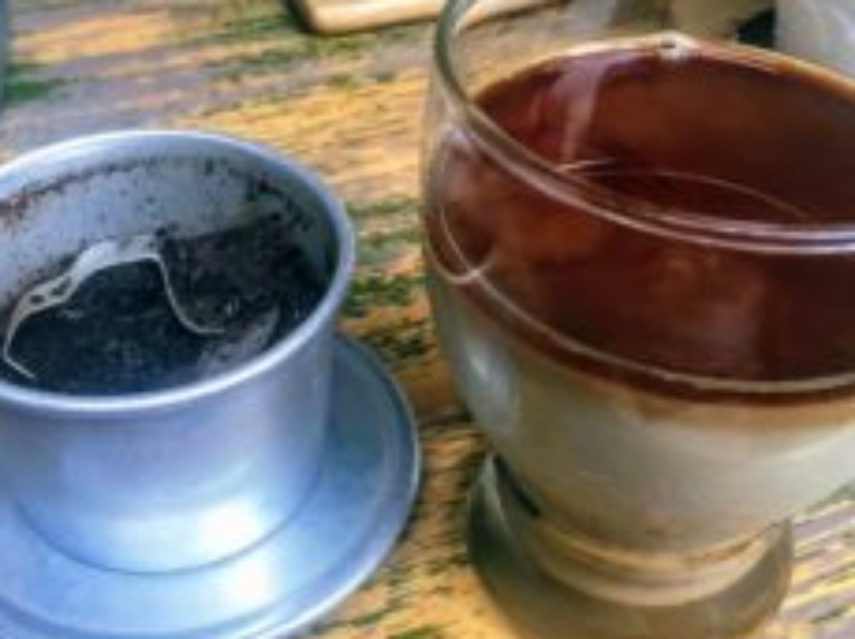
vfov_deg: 32.7
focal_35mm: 44
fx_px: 1085
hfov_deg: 43.0
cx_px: 428
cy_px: 389
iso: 32
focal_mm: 4.15
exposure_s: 1/33
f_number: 2.2
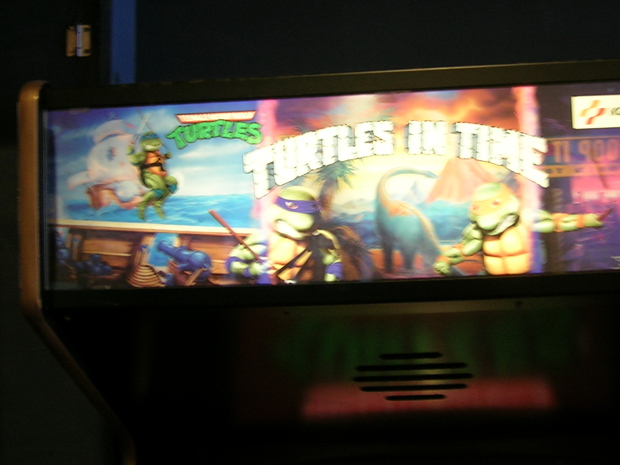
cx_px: 397
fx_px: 932
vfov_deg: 27.8
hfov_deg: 36.5
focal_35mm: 52
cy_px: 150
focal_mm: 5.4
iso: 50
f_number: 2.8
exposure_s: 1/4.1
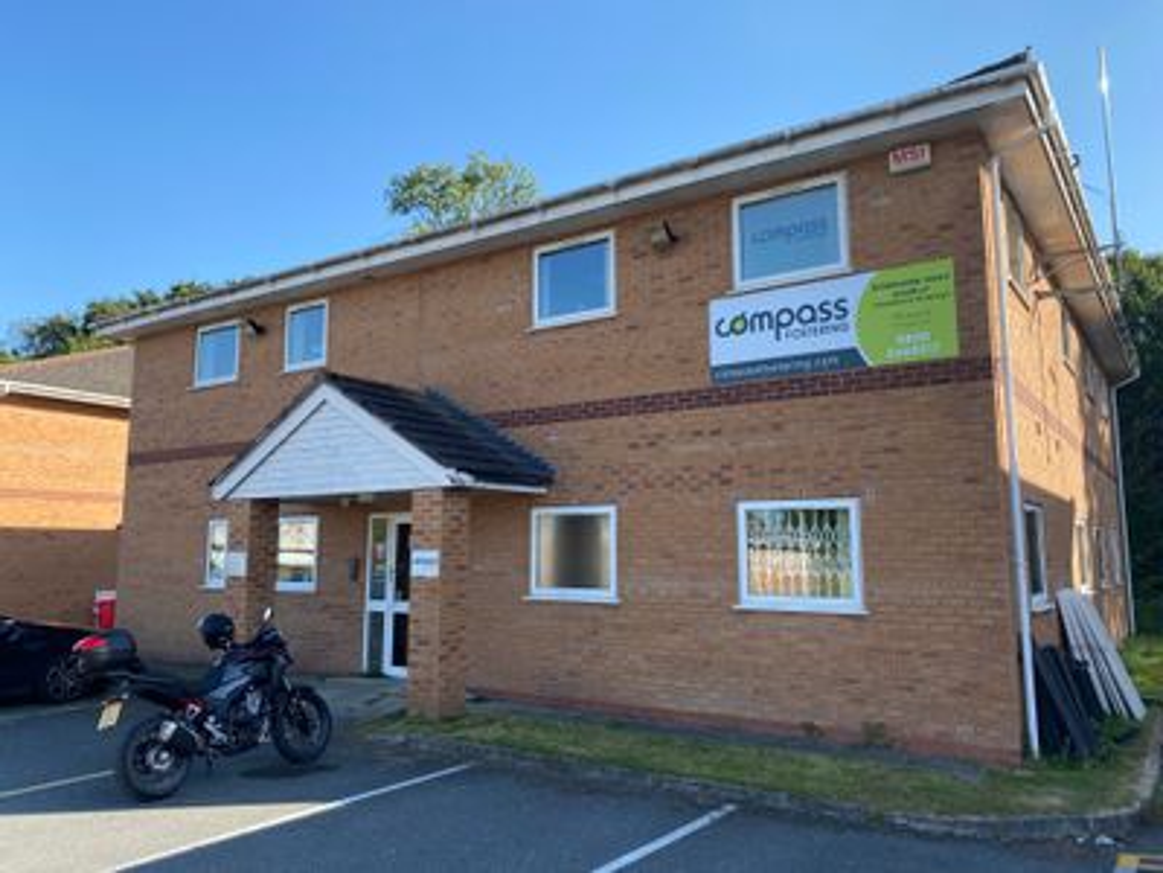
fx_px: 874
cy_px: 436
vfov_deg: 53.1
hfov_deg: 67.3
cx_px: 582
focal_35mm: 26
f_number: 1.8
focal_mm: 4.25
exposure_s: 1/965
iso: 32
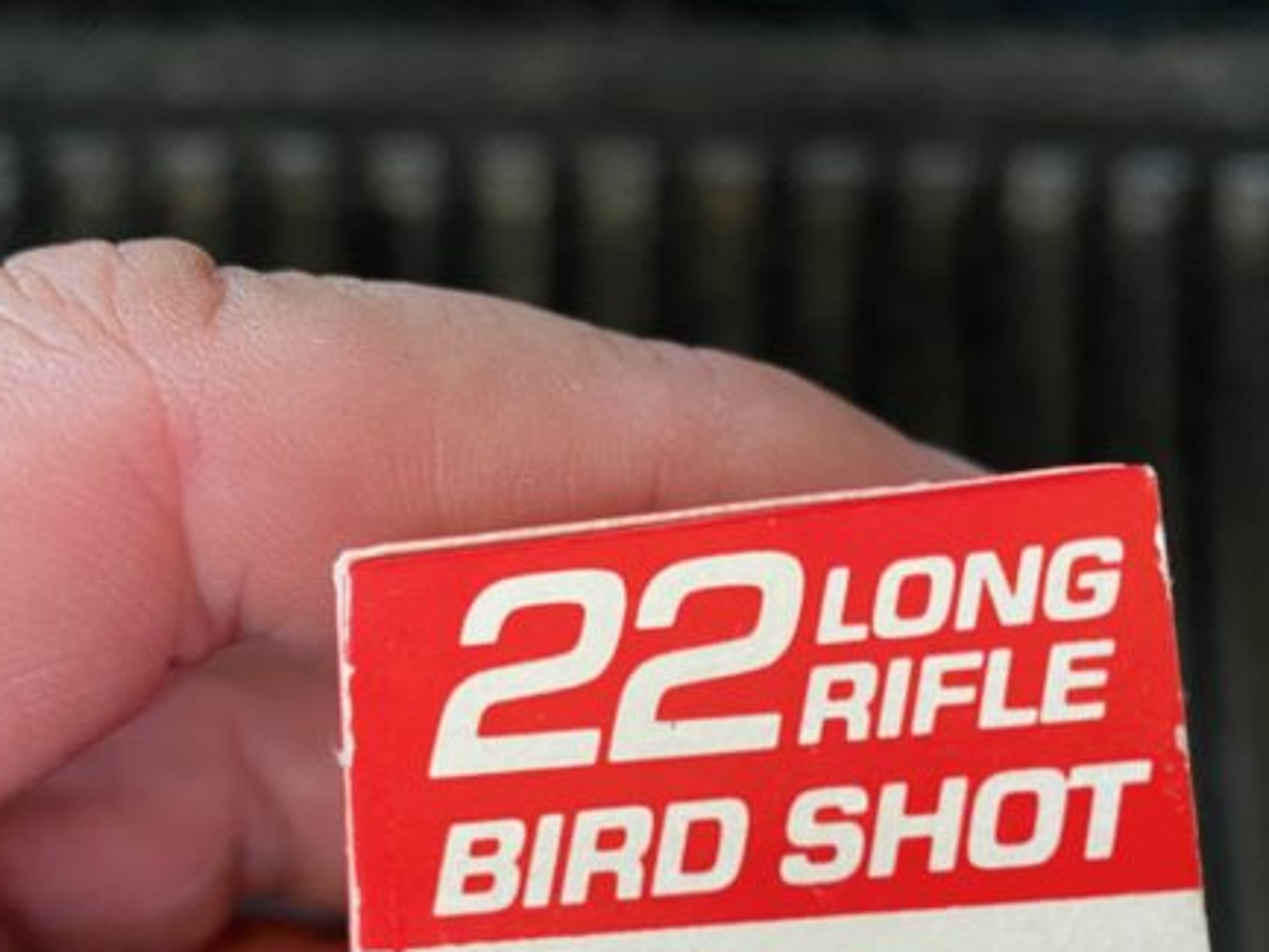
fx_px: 1760
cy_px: 756
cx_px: 665
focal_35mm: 48
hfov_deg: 39.6
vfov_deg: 29.6
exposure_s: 1/55
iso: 500
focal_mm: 4.25
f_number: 1.8
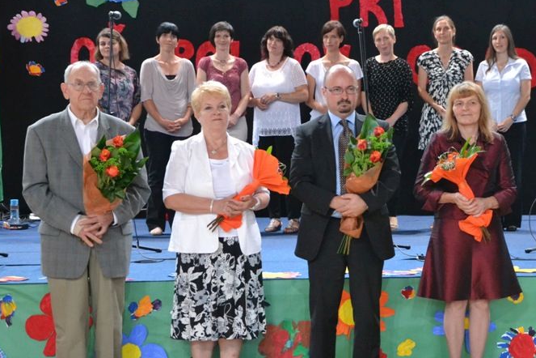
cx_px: 382
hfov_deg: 23.0
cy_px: 168
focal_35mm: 88
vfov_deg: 15.5
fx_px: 1310
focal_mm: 38
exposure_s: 1/40
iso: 3200
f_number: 4.5
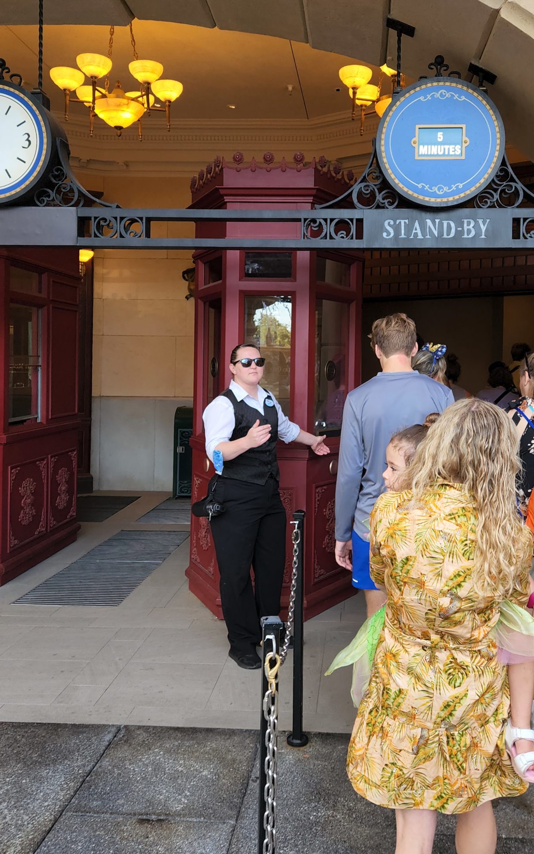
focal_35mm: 32
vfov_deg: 59.5
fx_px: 745
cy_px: 374
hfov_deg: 39.3
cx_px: 318
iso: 64
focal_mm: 5.4
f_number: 1.8
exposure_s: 1/120
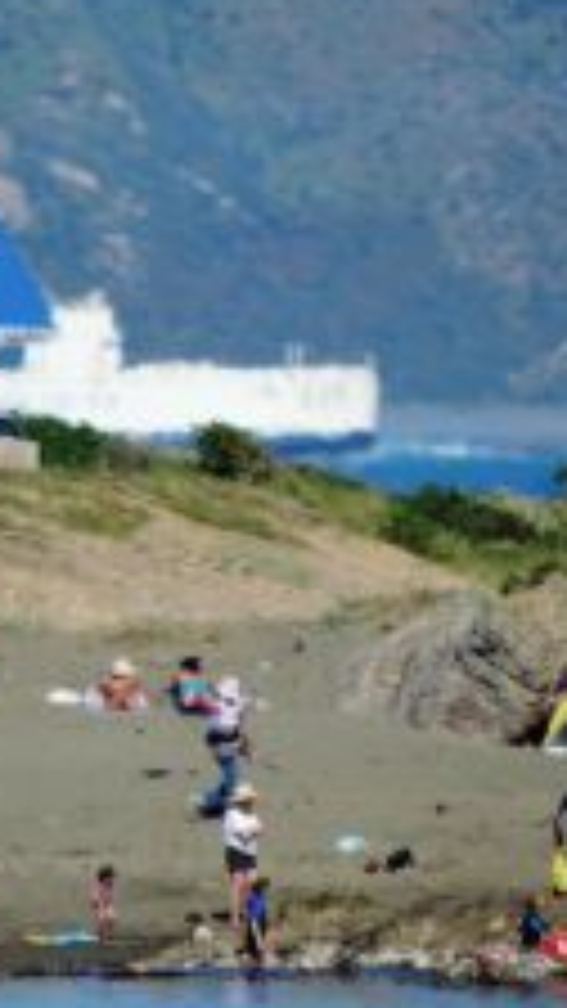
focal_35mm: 1676
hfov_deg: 0.7
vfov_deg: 1.3
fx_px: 44796
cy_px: 452
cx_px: -252
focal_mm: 142.6
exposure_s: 1/1000
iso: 140
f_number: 5.2
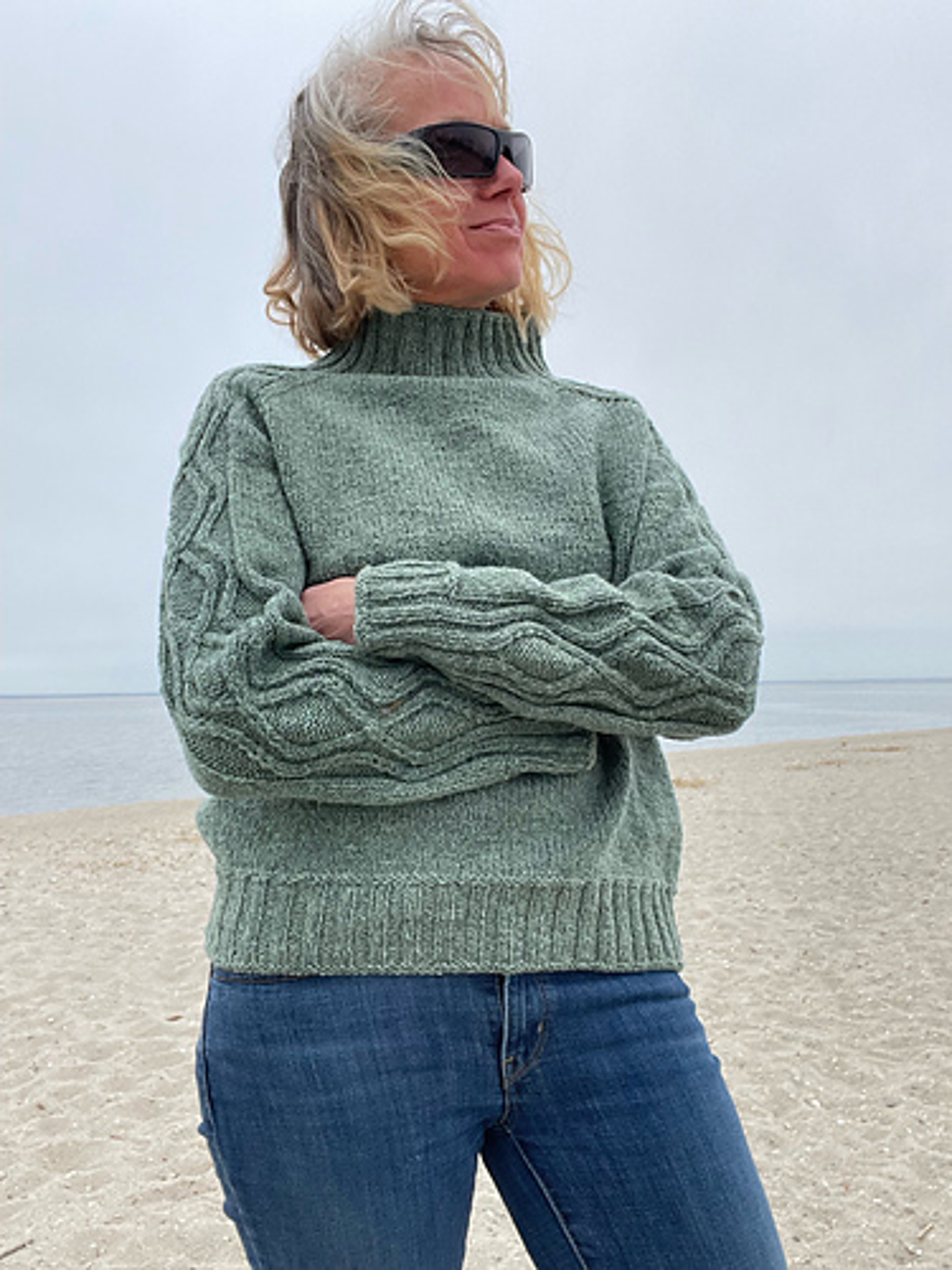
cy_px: 635
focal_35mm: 30
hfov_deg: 46.8
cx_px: 476
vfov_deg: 60.0
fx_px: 1100
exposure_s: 1/761
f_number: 2.2
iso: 32
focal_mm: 2.71
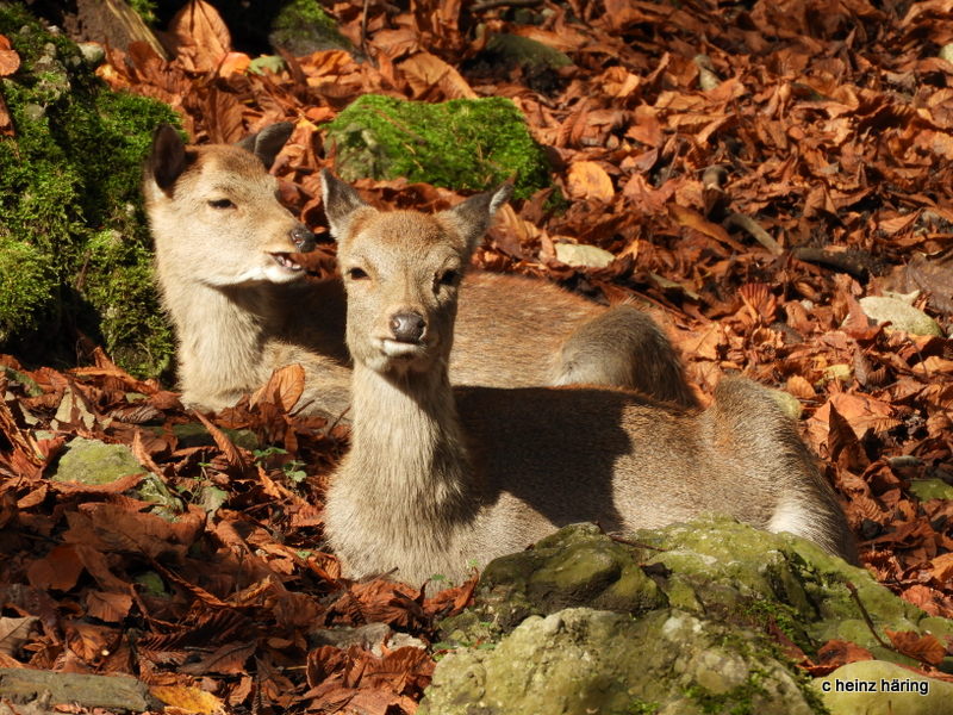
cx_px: 476
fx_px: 12389
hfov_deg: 4.4
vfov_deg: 3.3
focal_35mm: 450
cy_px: 358
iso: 100
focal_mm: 80.6
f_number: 5.6
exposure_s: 1/250
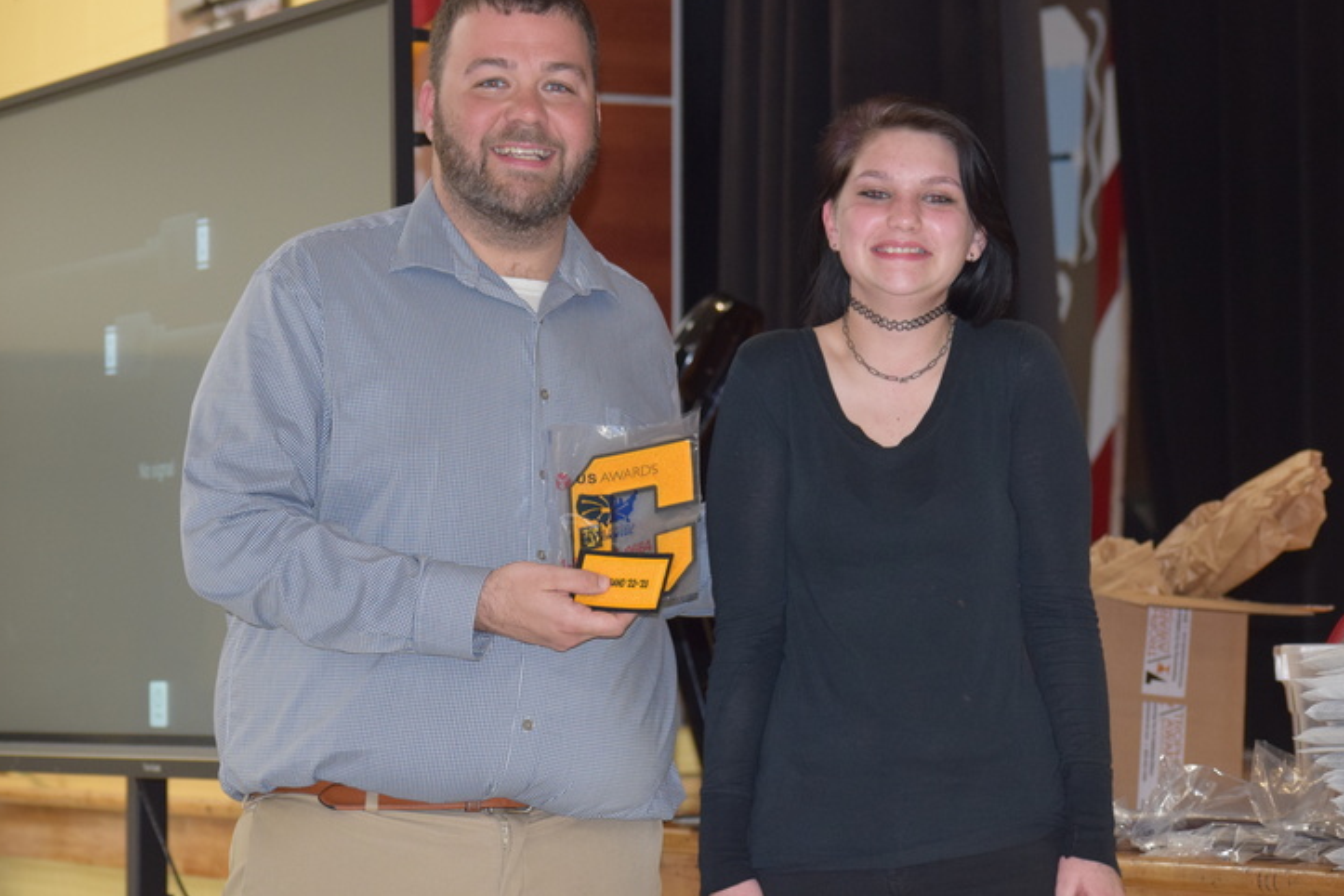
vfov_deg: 11.0
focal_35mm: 125
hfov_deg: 16.4
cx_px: 664
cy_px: 413
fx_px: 4650
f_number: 4.2
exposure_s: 1/60
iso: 1600
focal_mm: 75
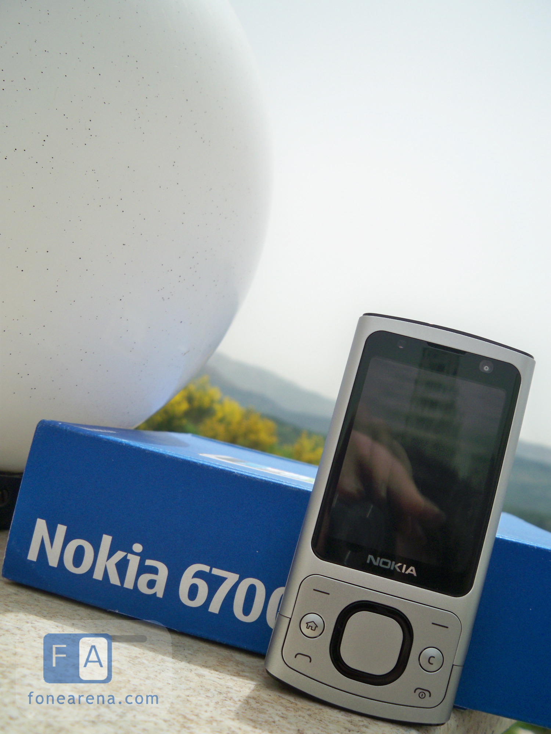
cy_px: 367
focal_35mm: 37
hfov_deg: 38.7
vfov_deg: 50.1
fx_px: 785
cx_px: 276
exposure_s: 1/320
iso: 80
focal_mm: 7.9
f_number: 8.6
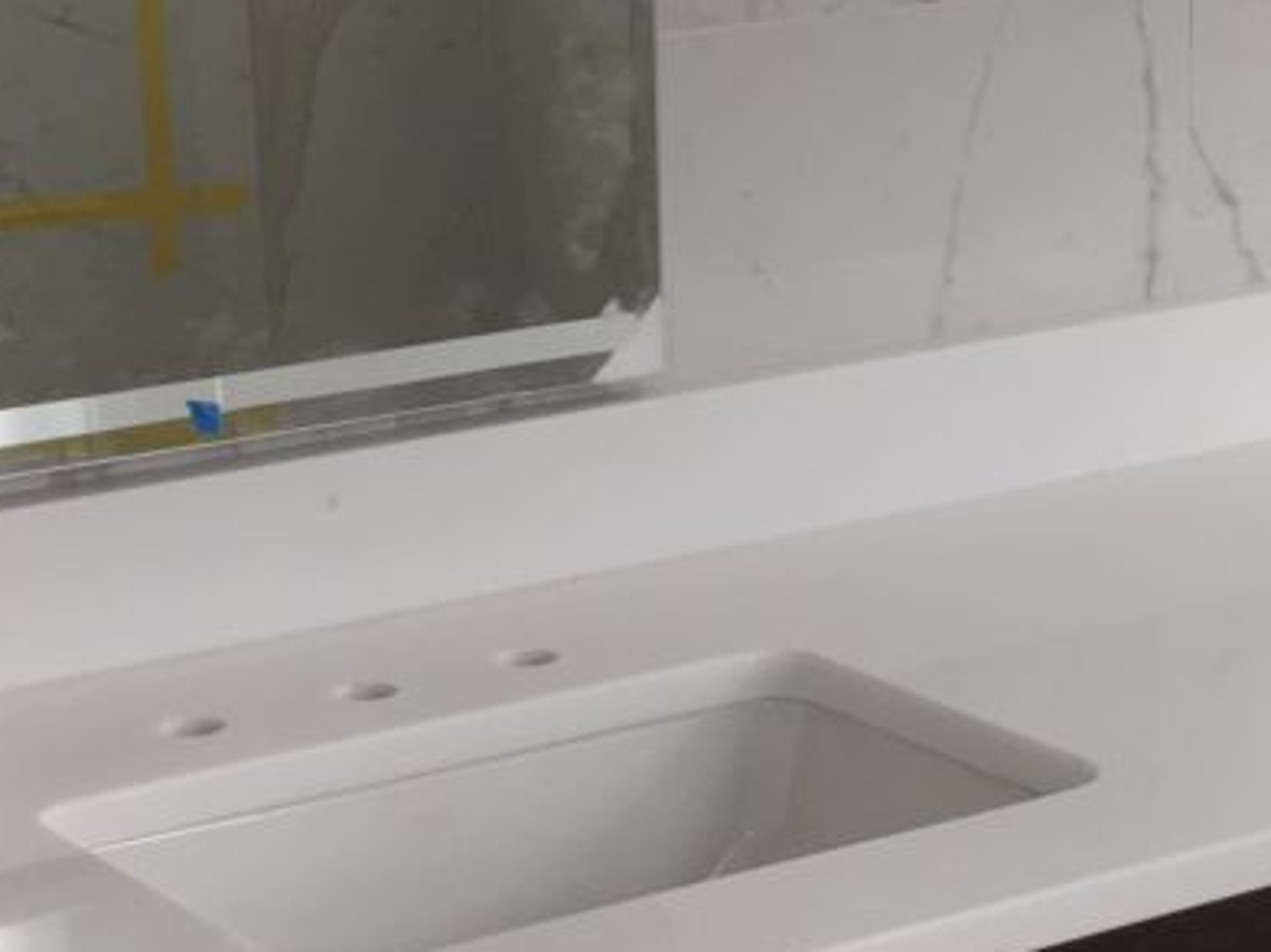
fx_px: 4367
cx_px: 1072
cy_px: 544
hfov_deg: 16.4
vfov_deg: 12.4
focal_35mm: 119
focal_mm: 4.15
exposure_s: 1/120
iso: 40
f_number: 2.2
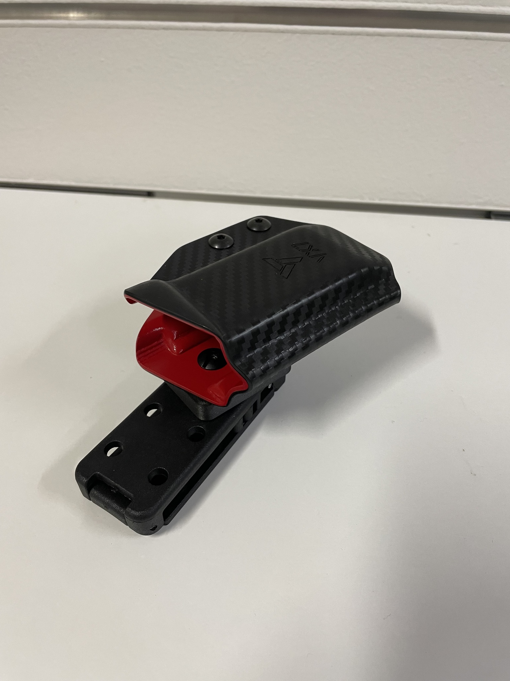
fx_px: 511
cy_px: 340
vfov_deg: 67.3
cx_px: 255
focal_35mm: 26
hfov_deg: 53.1
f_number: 1.6
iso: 125
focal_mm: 4.2
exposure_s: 1/100
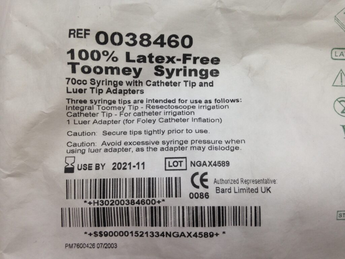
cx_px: 172
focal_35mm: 33
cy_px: 130
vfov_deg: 42.9
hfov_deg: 55.4
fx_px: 329
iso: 50
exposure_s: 1/60
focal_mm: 4.12
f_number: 2.4
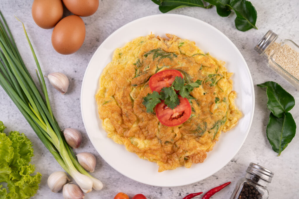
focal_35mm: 60
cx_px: 150
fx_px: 498
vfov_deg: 22.6
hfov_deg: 33.4
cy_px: 100
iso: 100
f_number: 5
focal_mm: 60
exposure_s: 1/125
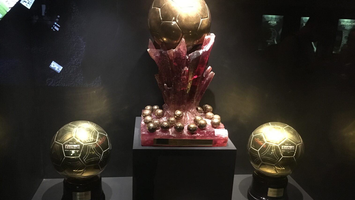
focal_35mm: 32
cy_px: 114
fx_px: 301
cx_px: 176
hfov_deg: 61.0
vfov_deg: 36.6
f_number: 2.2
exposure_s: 1/17
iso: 320
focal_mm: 4.15
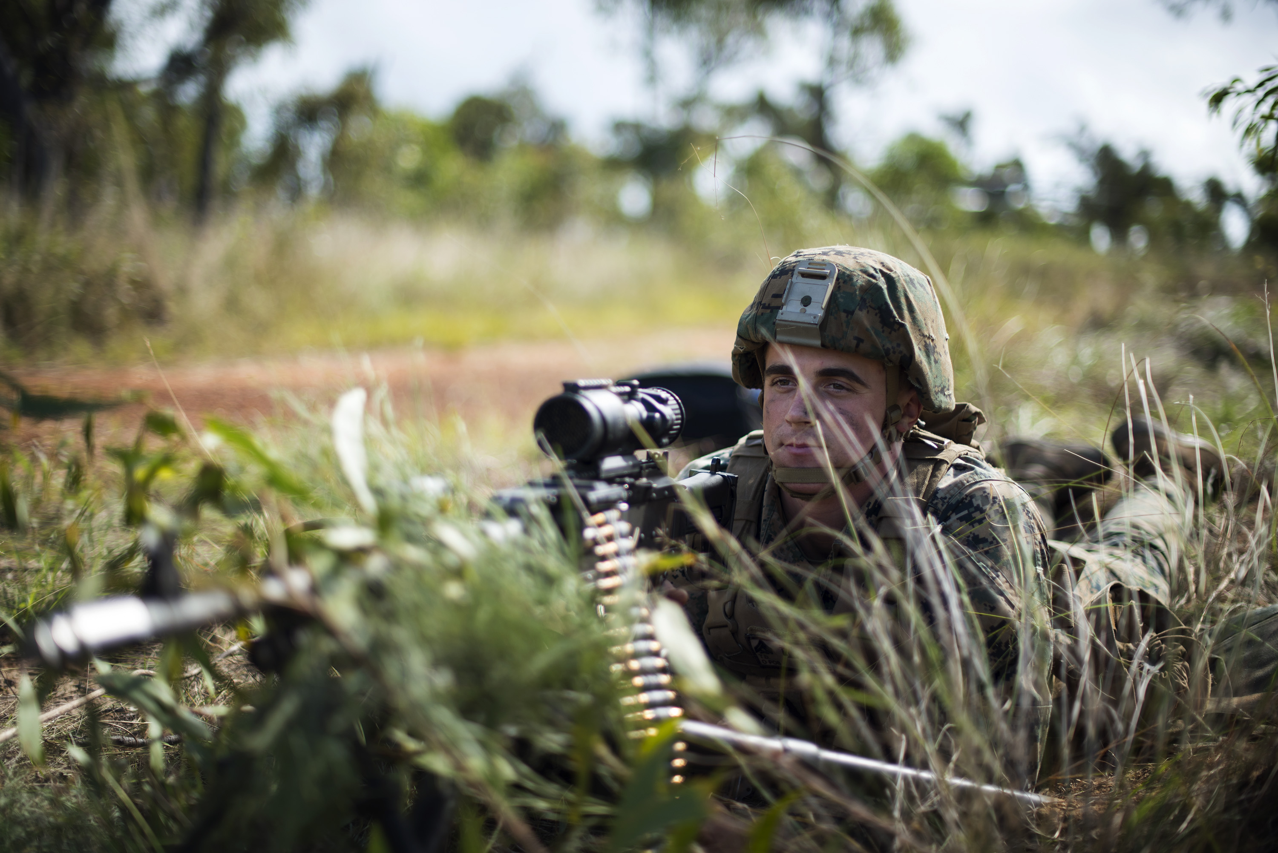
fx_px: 1776
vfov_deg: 27.0
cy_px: 426
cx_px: 639
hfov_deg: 39.6
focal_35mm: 50
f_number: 1.6
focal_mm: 50
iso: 50
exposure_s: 1/2000
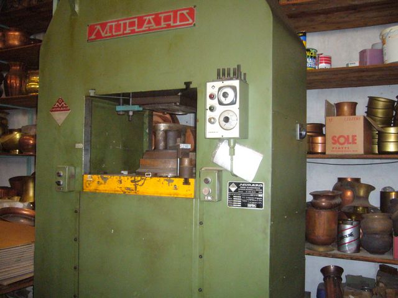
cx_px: 199
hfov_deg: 52.6
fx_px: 402
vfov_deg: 40.7
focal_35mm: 35
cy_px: 149
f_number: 2.8
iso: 400
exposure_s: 1/30
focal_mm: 5.8
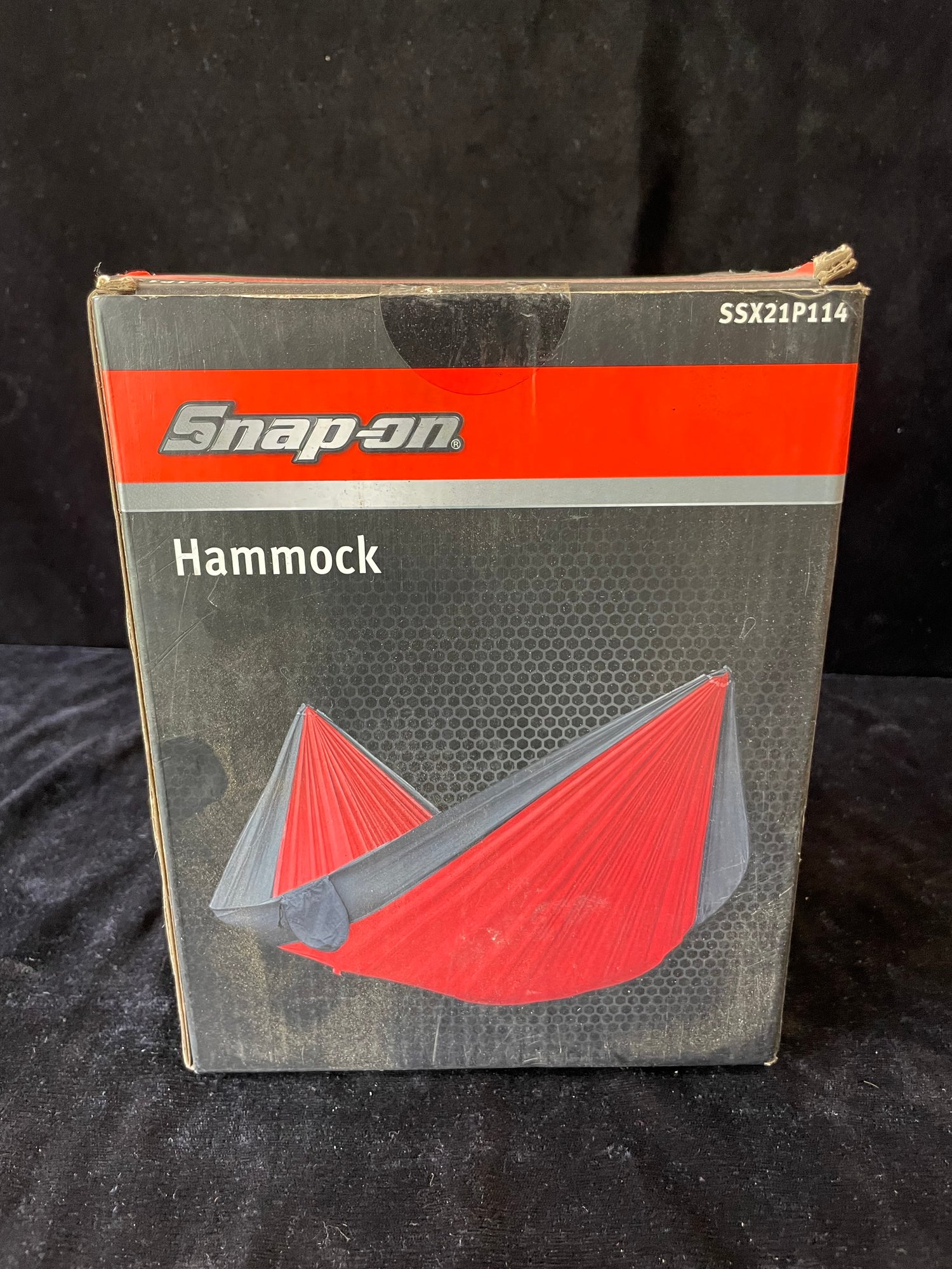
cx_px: 476
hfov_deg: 53.1
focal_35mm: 26
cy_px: 634
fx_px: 953
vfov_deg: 67.3
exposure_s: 1/60
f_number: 1.6
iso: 320
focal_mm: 4.2
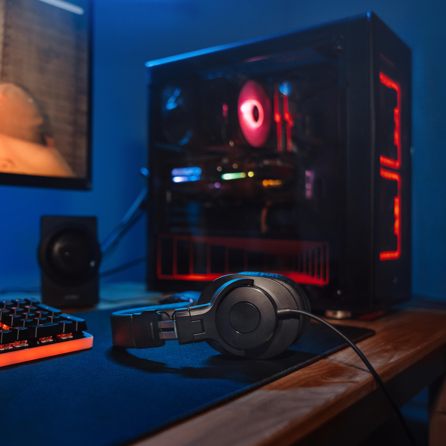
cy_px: 222
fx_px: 525
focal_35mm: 36
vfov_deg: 46.0
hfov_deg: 45.0
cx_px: 131
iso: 800
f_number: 2.5
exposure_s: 1/125
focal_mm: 28
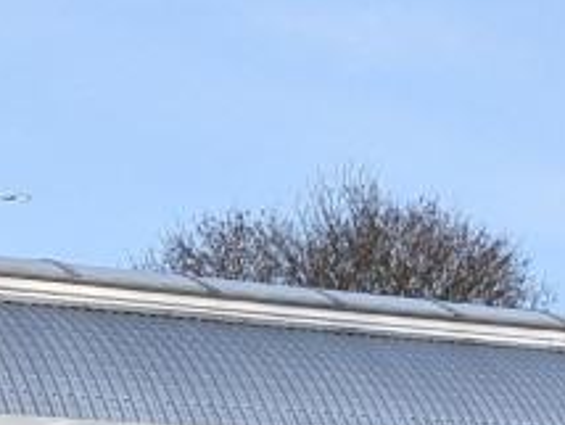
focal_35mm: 134
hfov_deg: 14.7
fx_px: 2190
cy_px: 802
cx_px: 384
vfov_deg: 10.3
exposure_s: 1/1078
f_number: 1.85
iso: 46
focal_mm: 6.81
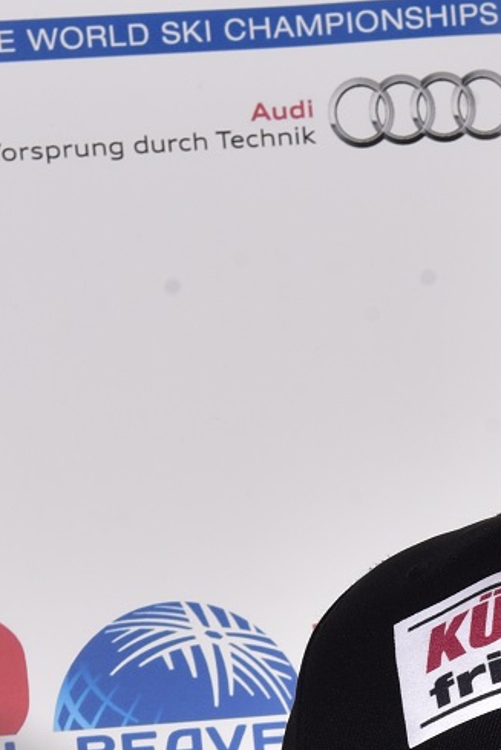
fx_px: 4047
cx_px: 587
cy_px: 1228
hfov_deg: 7.0
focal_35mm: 194
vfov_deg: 10.2
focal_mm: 52
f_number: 13
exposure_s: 1/250
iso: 100
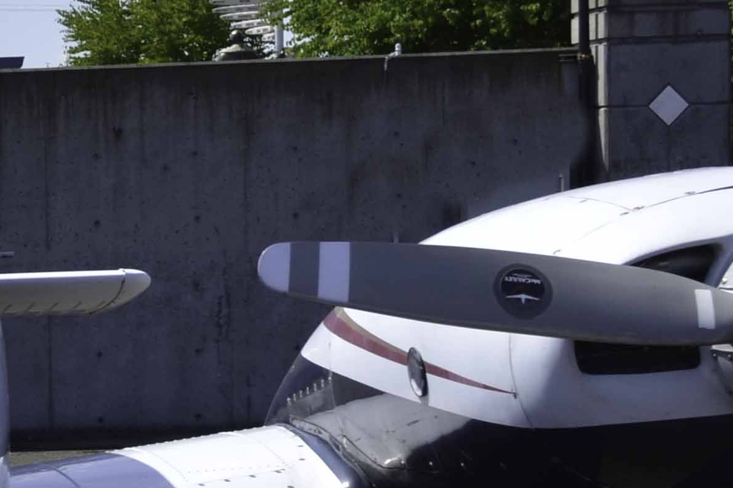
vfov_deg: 9.9
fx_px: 2789
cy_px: 546
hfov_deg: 13.7
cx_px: -481
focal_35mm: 137
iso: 100
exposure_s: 1/250
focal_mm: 22
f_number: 8
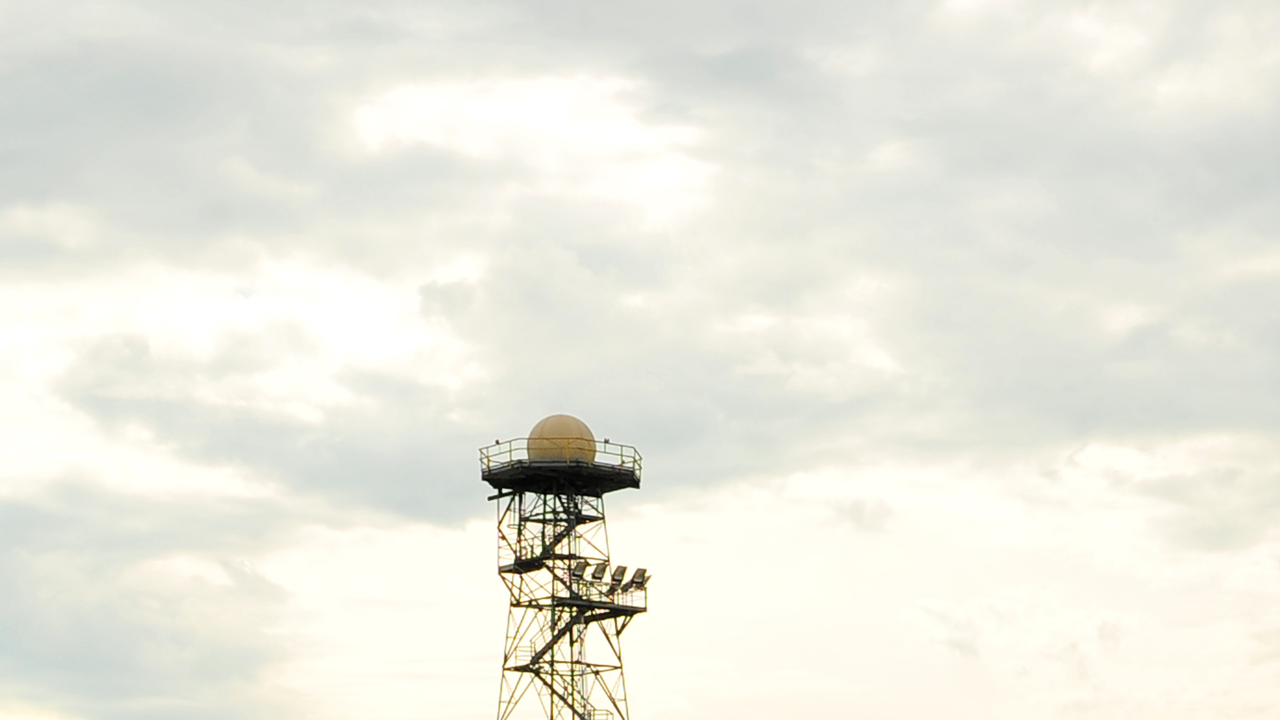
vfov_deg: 20.1
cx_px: 873
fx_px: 1968
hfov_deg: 35.6
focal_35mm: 58
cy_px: 728
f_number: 11
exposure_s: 1/400
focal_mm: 24
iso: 400
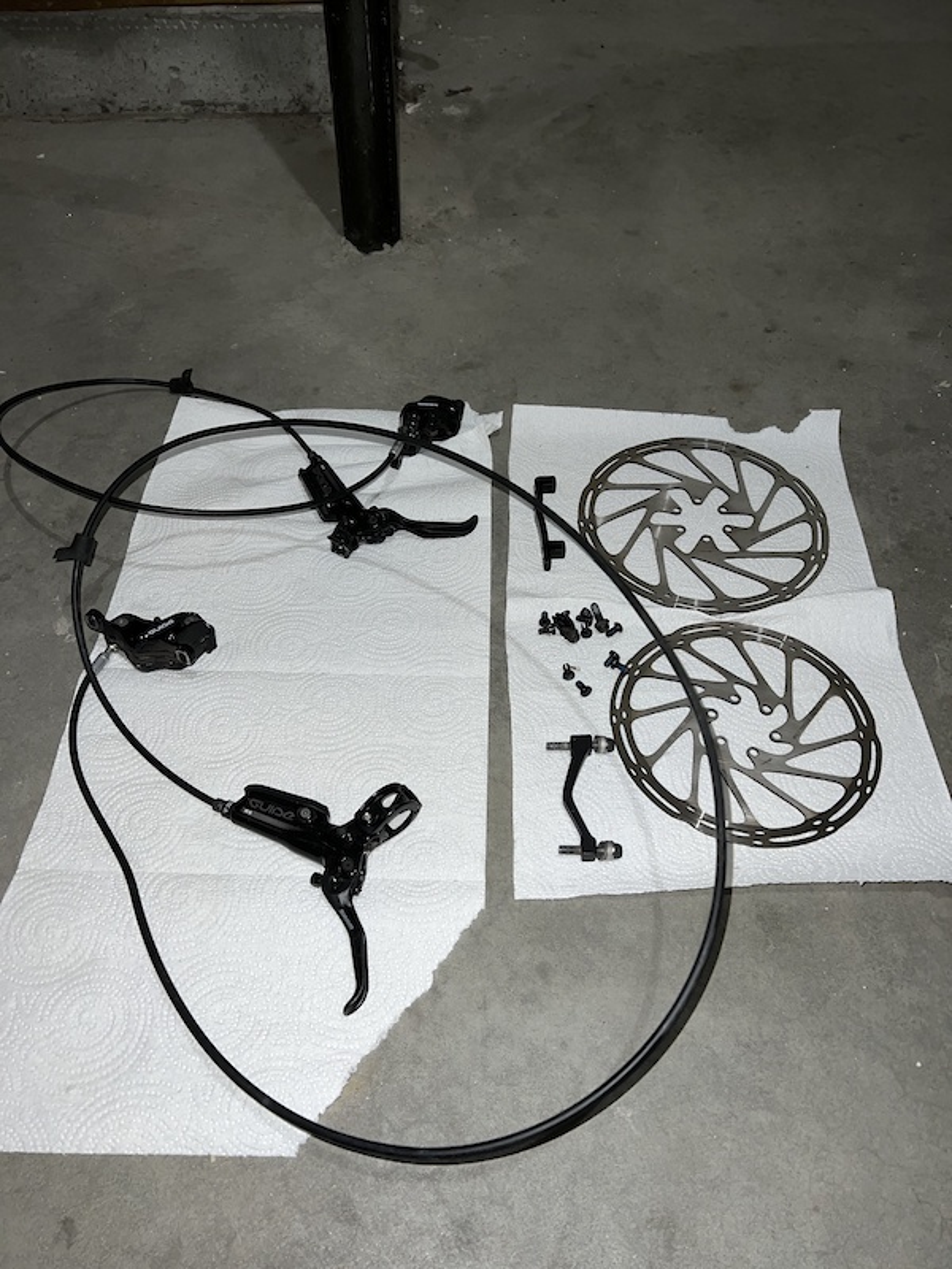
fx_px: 953
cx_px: 476
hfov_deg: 53.1
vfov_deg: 67.3
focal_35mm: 26
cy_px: 634
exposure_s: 1/20
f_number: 1.5
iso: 50
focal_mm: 5.7
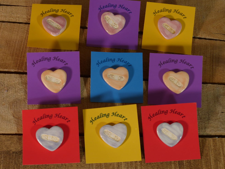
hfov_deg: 25.0
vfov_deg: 18.9
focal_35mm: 78
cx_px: 111
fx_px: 507
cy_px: 81
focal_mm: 13.5
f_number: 4
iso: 100
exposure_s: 1/13
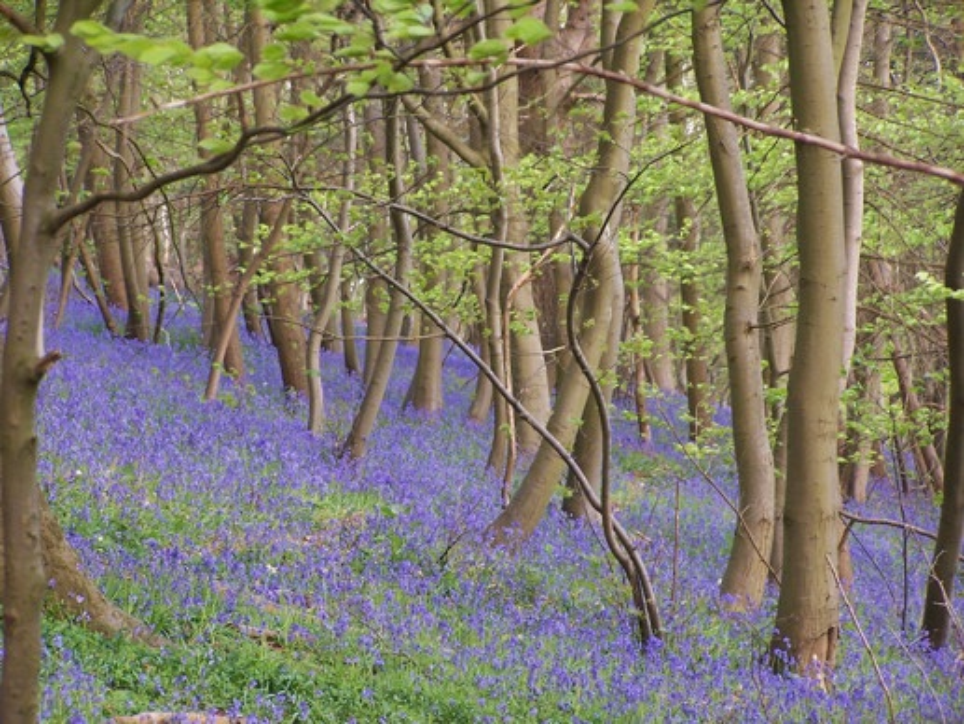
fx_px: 5265
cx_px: 482
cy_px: 362
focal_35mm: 189
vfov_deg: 7.9
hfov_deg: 10.5
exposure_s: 1/60
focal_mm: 31.3
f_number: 3.2
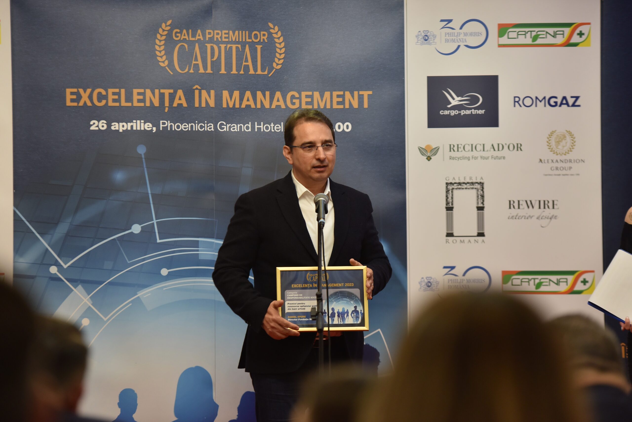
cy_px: 211
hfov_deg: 12.8
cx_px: 316
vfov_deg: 8.6
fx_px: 2810
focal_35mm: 160
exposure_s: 1/125
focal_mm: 160
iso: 1000
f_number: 3.5
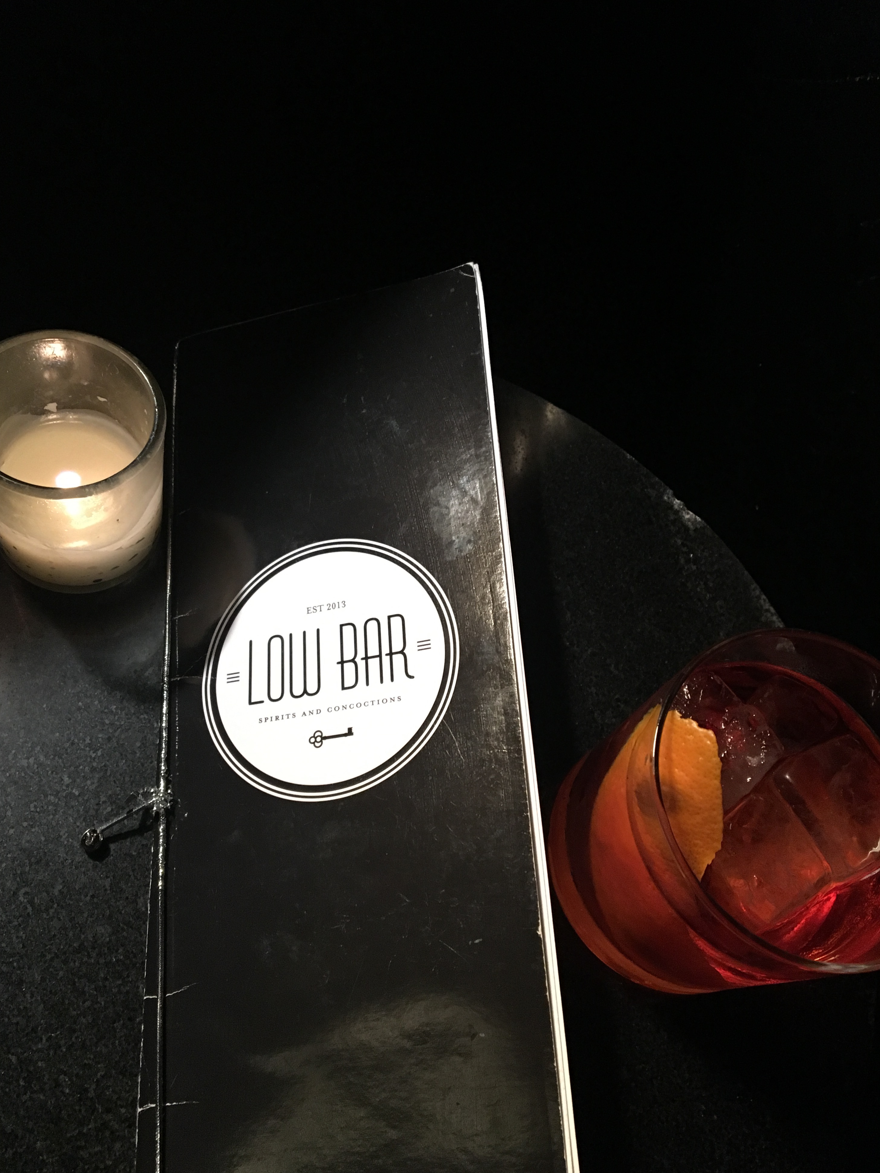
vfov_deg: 60.0
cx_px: 427
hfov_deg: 46.8
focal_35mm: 30
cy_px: 590
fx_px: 1017
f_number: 2.2
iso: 200
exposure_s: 1/15
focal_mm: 4.15
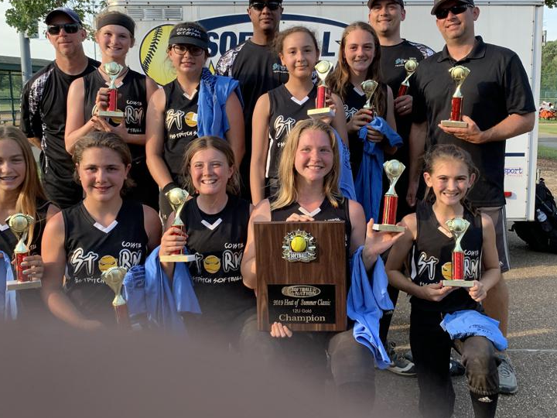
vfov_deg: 38.7
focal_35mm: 37
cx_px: 300
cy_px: 200
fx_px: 595
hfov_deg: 50.1
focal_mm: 4.25
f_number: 1.8
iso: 25
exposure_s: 1/270
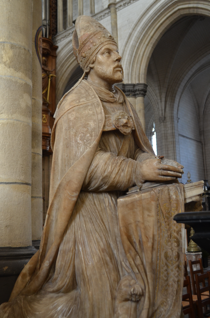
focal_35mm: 39
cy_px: 159
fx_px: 343
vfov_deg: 49.6
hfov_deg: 34.1
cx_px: 105
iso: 640
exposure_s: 1/60
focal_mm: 26
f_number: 4.2
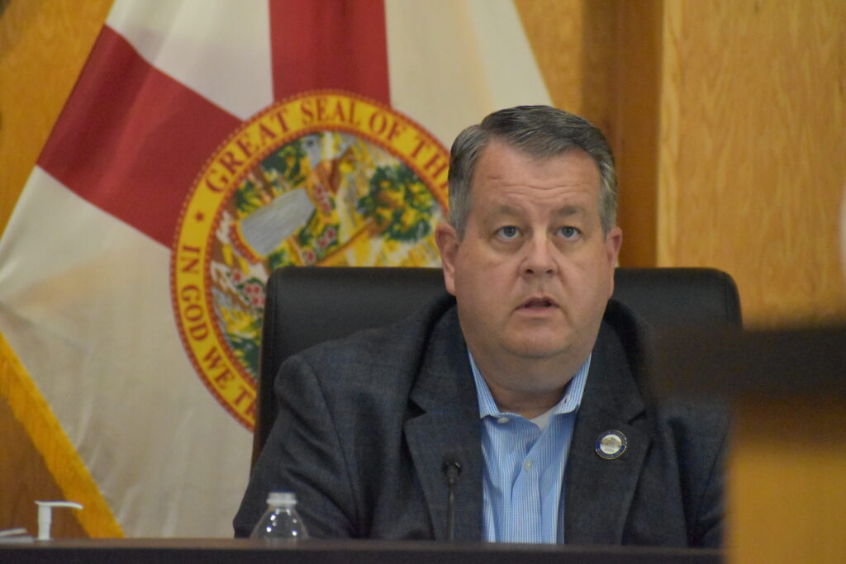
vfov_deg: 5.0
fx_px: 6522
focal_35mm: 278
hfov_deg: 7.4
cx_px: 423
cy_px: 282
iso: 12800
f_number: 5.3
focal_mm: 185
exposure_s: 1/400
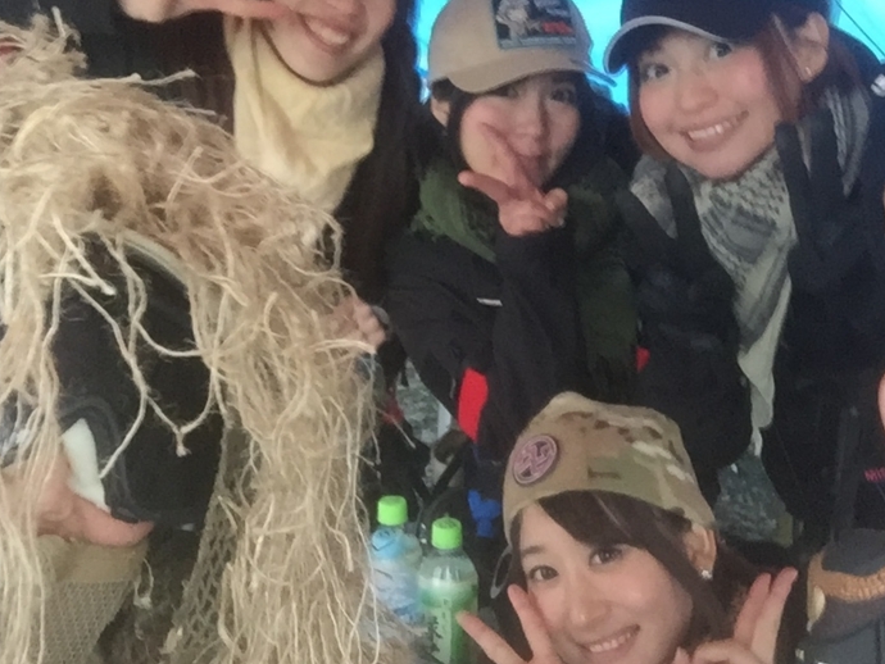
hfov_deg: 41.2
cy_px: 297
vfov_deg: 31.5
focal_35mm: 46
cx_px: 471
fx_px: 1176
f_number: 2.2
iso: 125
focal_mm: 2.65
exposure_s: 1/30
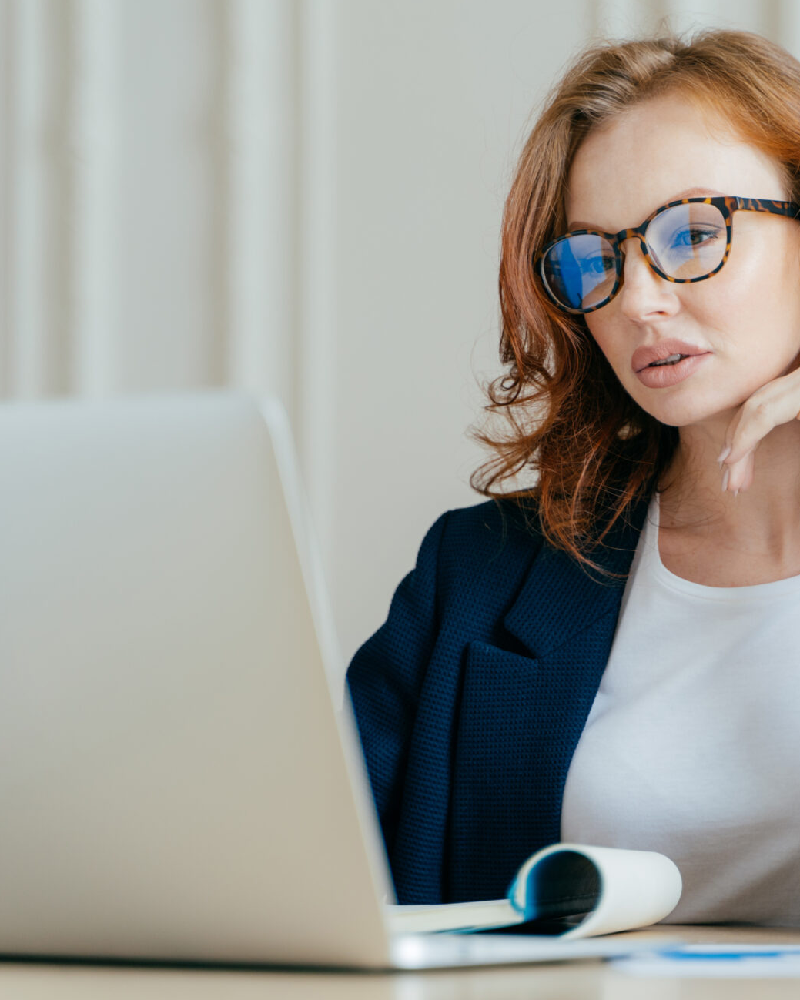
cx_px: 602
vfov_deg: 17.3
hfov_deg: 13.8
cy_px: 492
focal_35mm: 111
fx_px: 3286
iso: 500
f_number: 2.8
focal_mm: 75
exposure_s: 1/200
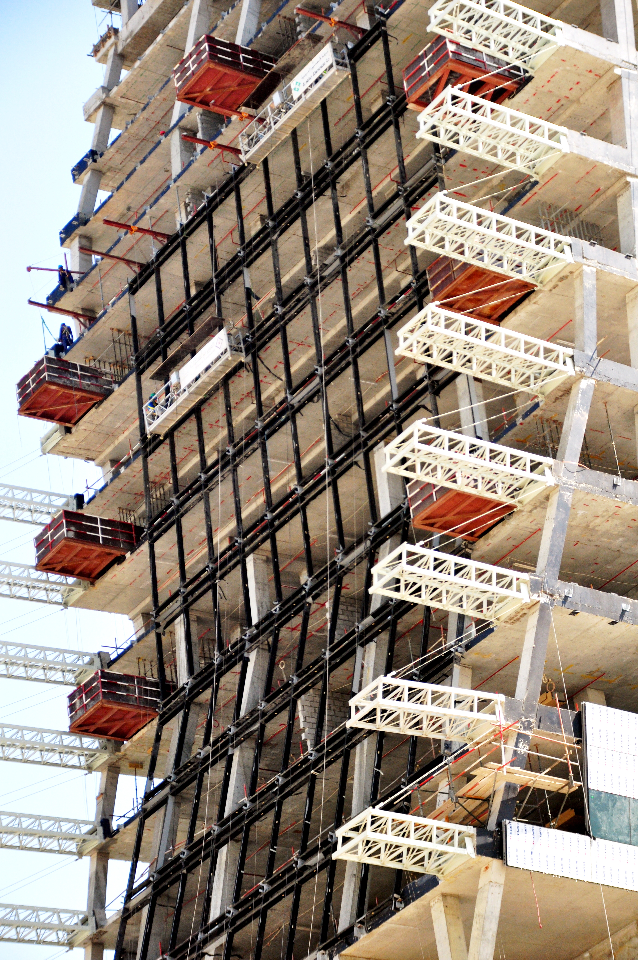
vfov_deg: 17.1
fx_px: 3198
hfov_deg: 11.4
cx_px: 319
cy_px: 480
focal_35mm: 120
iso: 500
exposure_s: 1/800
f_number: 5.3
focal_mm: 80
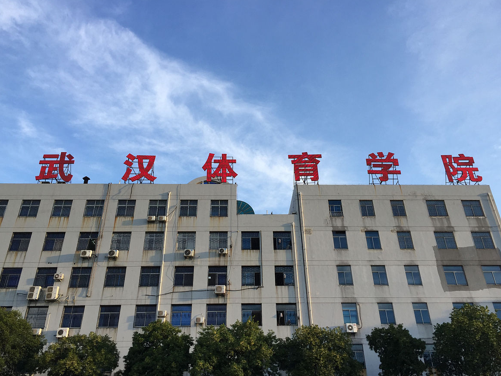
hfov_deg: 60.0
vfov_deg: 46.8
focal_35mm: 30
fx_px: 434
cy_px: 185
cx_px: 251
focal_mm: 4.15
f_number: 2.2
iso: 32
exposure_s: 1/482
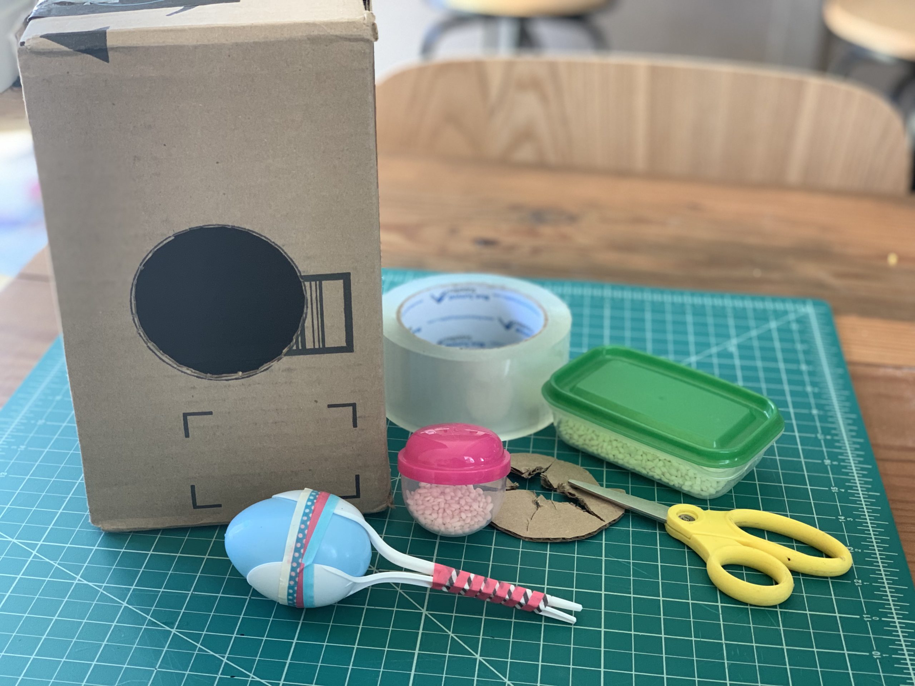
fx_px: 1375
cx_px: 458
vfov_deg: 28.0
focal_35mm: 52
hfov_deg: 36.8
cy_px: 343
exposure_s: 1/77
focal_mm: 6
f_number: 2.4
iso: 125
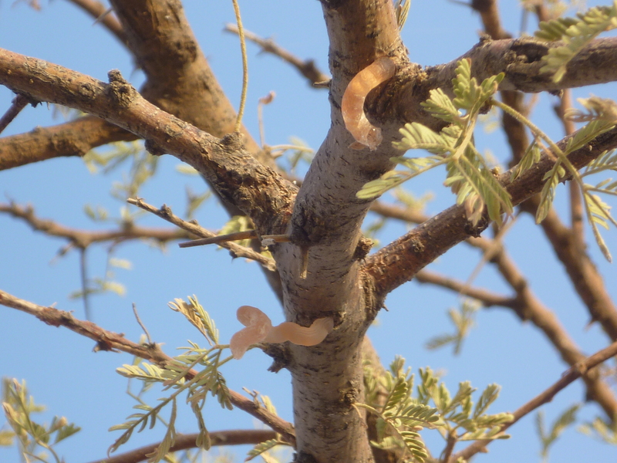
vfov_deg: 6.2
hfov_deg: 8.2
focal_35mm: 240
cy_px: 232
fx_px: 4278
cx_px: 308
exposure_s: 1/40
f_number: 6.9
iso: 80
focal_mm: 25
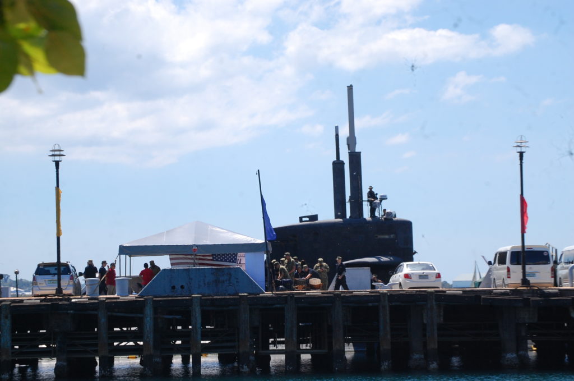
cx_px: 287
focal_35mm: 117
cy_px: 190
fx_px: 1862
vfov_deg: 11.7
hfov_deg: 17.5
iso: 400
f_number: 14
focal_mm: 78
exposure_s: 1/500
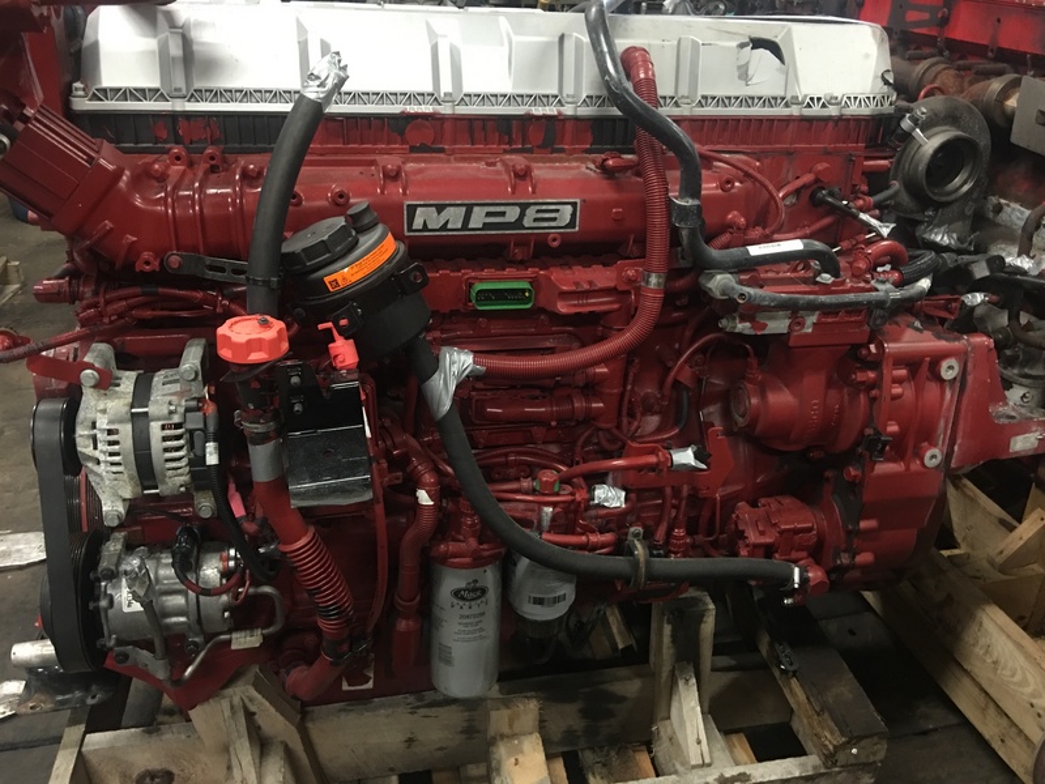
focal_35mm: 29
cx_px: 522
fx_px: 875
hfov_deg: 61.7
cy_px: 392
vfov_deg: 48.2
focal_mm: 4.15
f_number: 2.2
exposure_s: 1/4
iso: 64
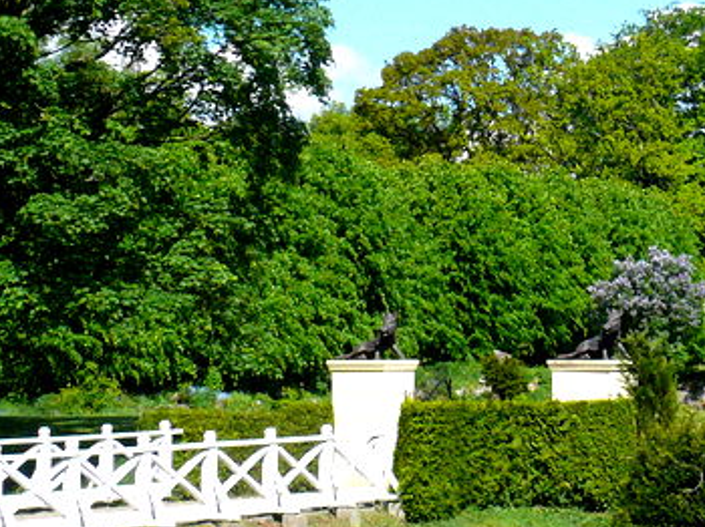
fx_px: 2076
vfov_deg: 14.4
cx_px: 820
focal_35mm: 102
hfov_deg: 18.4
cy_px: 146
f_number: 10
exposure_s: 1/250
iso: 200
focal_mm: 6.9
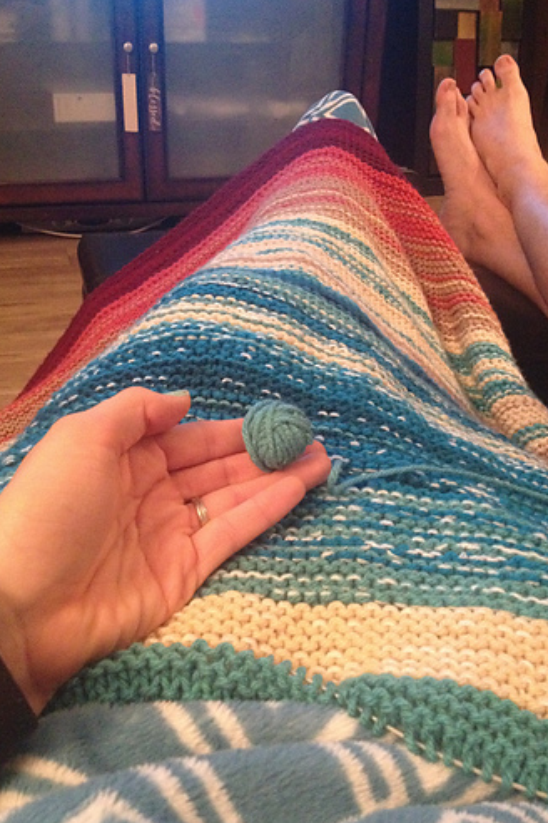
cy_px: 415
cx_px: 275
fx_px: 845
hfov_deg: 35.9
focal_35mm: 37
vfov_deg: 51.9
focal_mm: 4.28
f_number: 2.4
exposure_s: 1/15
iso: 500
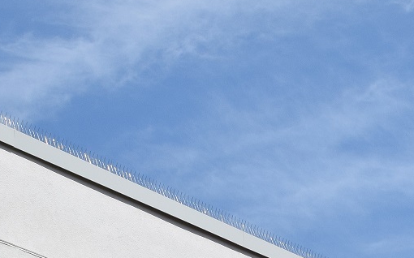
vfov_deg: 6.9
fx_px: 2097
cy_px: 412
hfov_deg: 11.1
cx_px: 488
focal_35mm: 186
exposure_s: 1/500
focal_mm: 31
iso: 200
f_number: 11
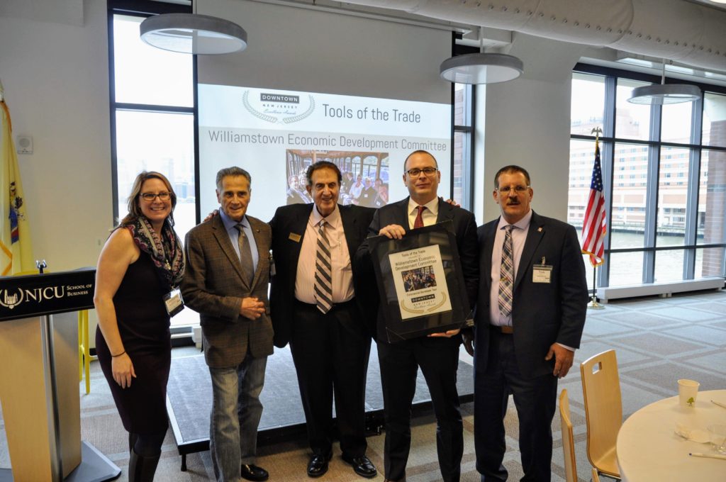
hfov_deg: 67.4
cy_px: 241
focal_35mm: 27
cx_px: 363
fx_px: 544
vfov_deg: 47.8
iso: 640
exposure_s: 1/60
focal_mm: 18
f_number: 4
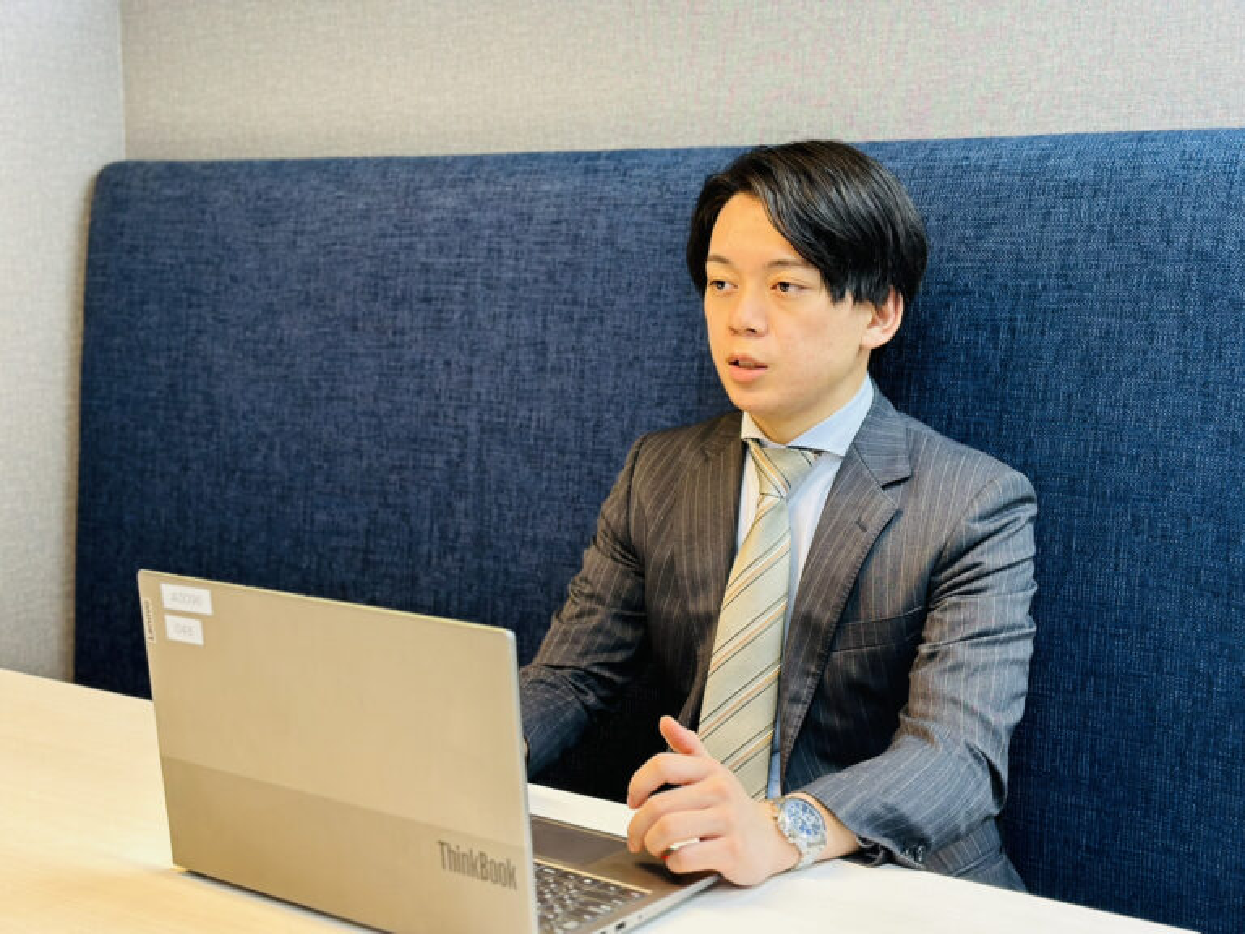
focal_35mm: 48
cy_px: 467
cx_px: 622
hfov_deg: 39.7
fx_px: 1726
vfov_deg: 30.3
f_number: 1.78
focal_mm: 6.86
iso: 80
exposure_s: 1/50
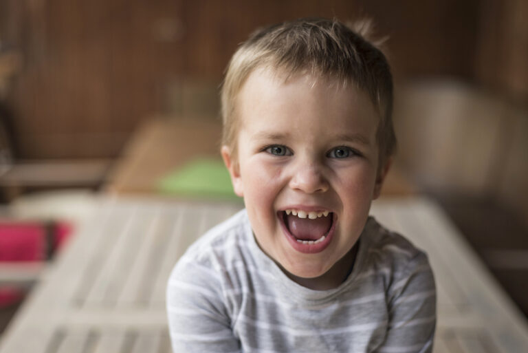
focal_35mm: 50
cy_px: 176
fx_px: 734
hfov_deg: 39.6
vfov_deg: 27.0
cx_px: 264
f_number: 2.2
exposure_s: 1/200
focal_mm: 50
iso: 500
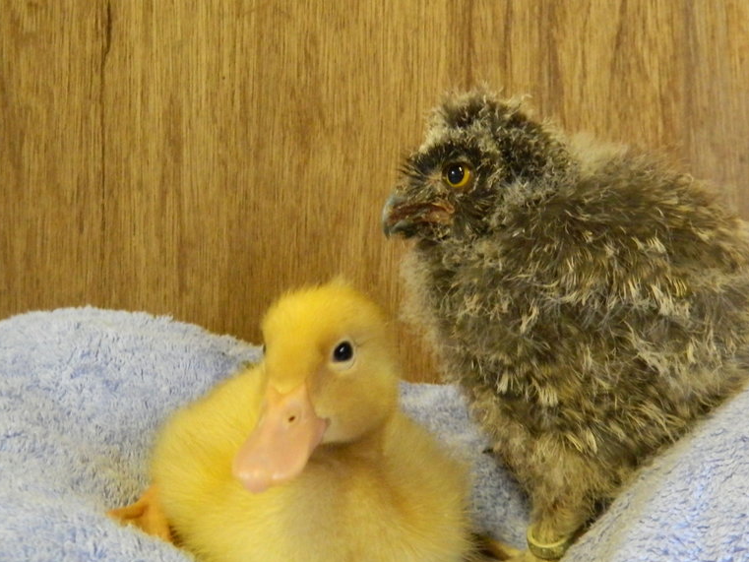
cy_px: 304
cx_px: 412
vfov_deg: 32.9
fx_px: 952
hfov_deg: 42.9
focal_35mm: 44
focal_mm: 5.6
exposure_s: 1/10
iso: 800
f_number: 3.2
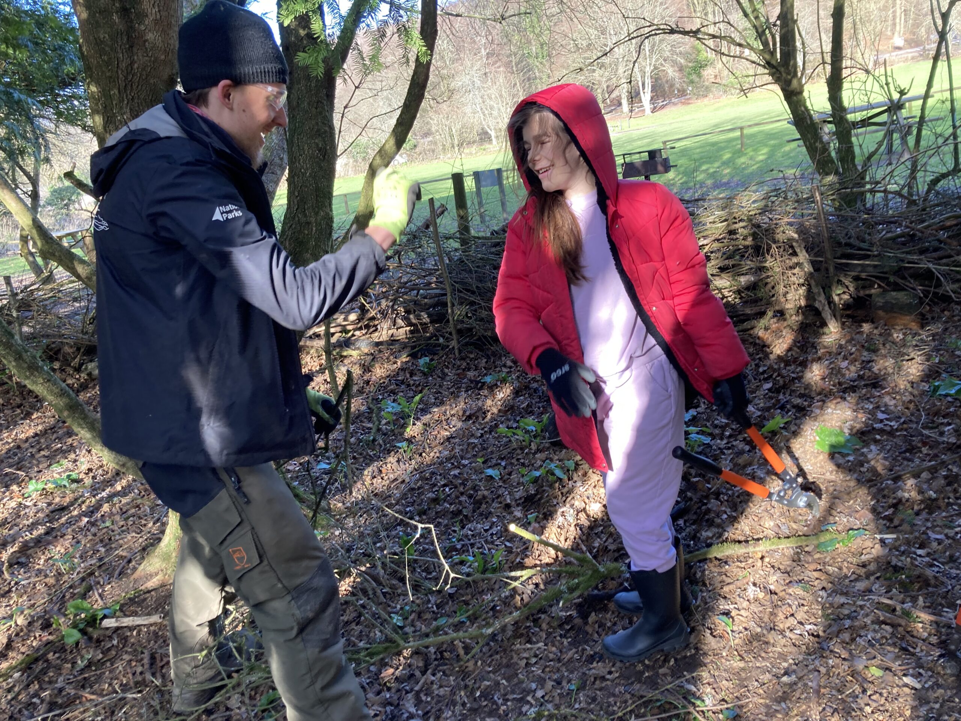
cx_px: 480
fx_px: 777
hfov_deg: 63.4
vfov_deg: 49.7
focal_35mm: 28
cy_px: 360
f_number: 1.8
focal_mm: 3.99
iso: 40
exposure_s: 1/121
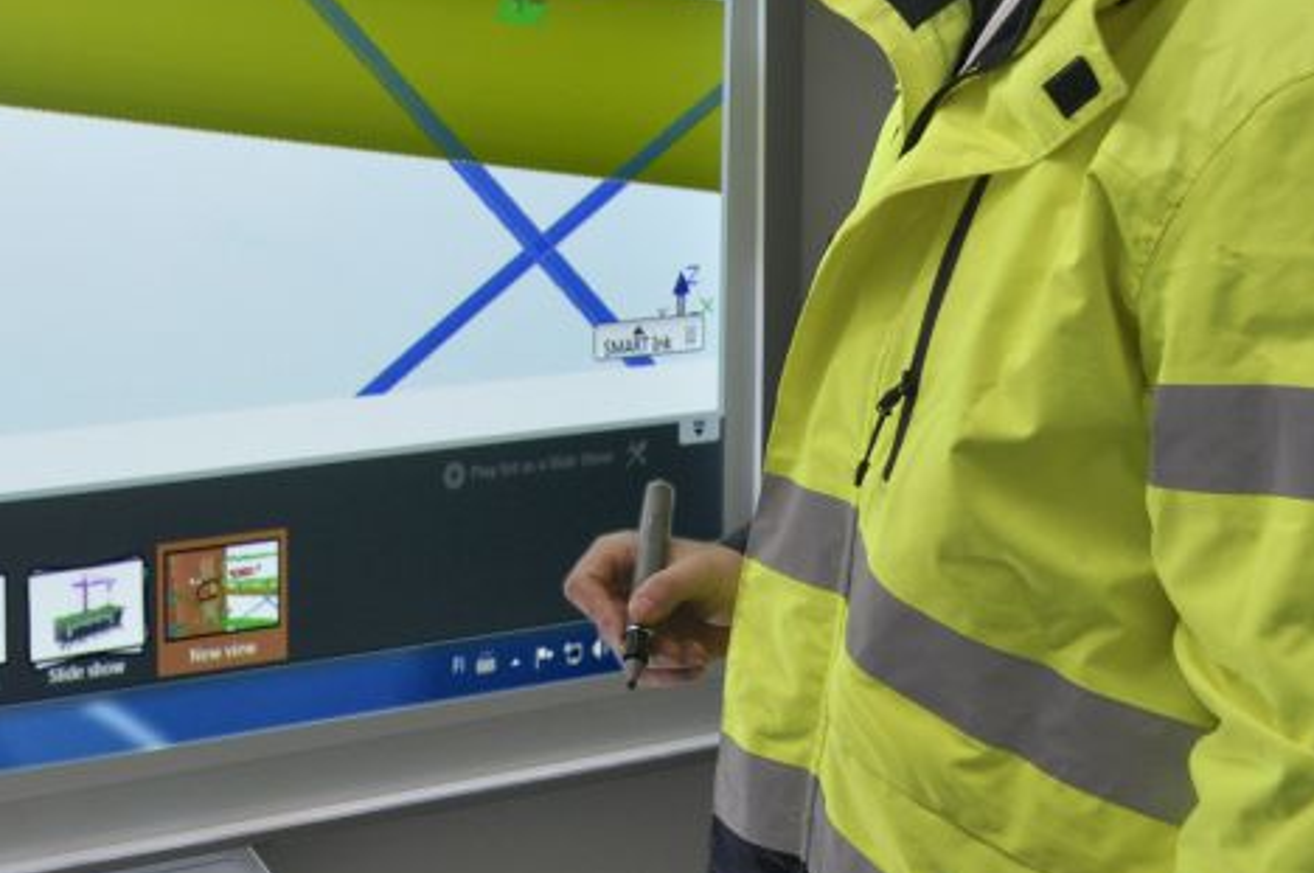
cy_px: -32
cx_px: -205
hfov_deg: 24.2
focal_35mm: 77
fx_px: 2808
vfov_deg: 17.2
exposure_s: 1/15
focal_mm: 20
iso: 250
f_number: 5.6
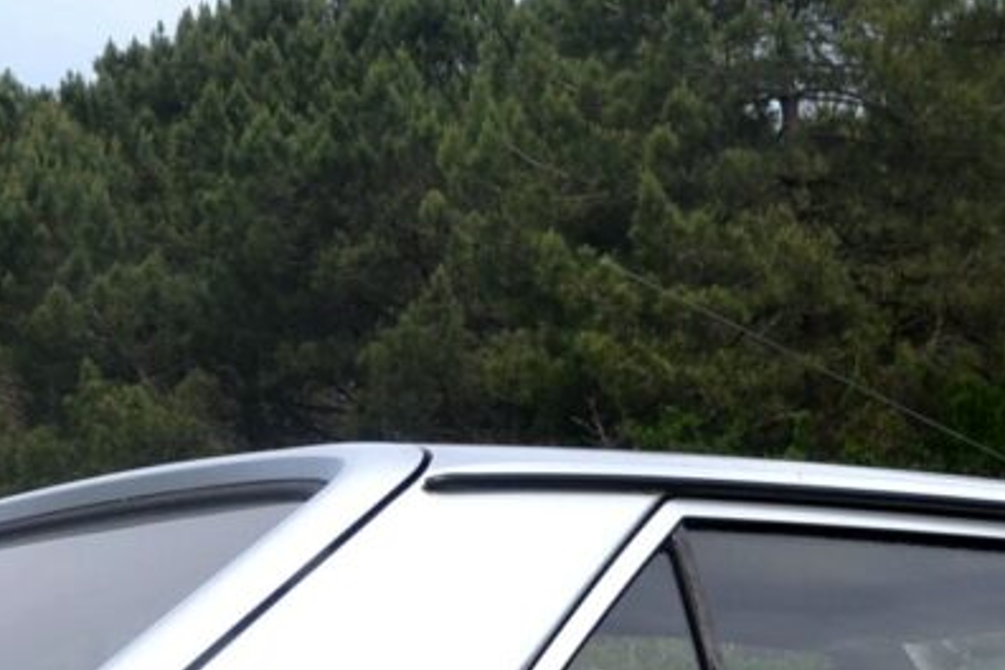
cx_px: 759
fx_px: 4438
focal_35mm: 159
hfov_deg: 12.9
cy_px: 1127
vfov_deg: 8.4
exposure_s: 1/1600
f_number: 5.6
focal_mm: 28
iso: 400
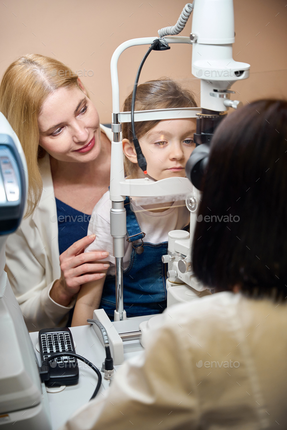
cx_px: 144
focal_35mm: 63
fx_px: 752
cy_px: 215
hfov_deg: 21.6
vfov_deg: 31.9
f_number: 2.8
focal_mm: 62.9
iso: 800
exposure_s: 1/250
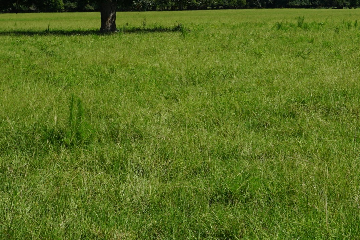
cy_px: -16
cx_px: 278
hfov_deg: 23.4
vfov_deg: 15.5
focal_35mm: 86
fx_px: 860
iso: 100
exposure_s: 1/200
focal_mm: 36
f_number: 11
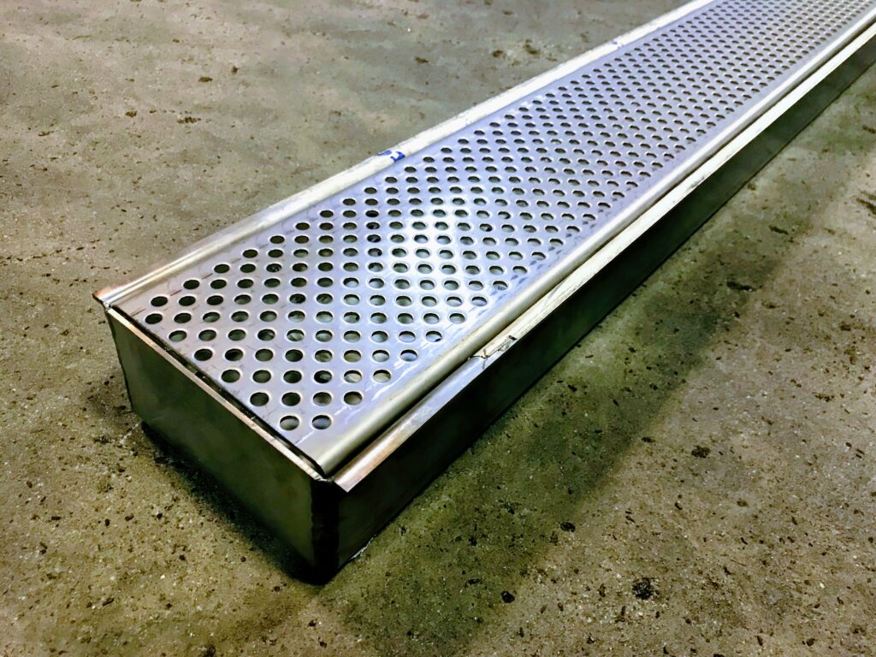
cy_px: 328
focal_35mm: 28
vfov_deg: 49.7
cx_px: 438
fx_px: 709
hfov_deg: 63.4
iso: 80
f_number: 1.8
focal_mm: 3.99
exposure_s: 1/15
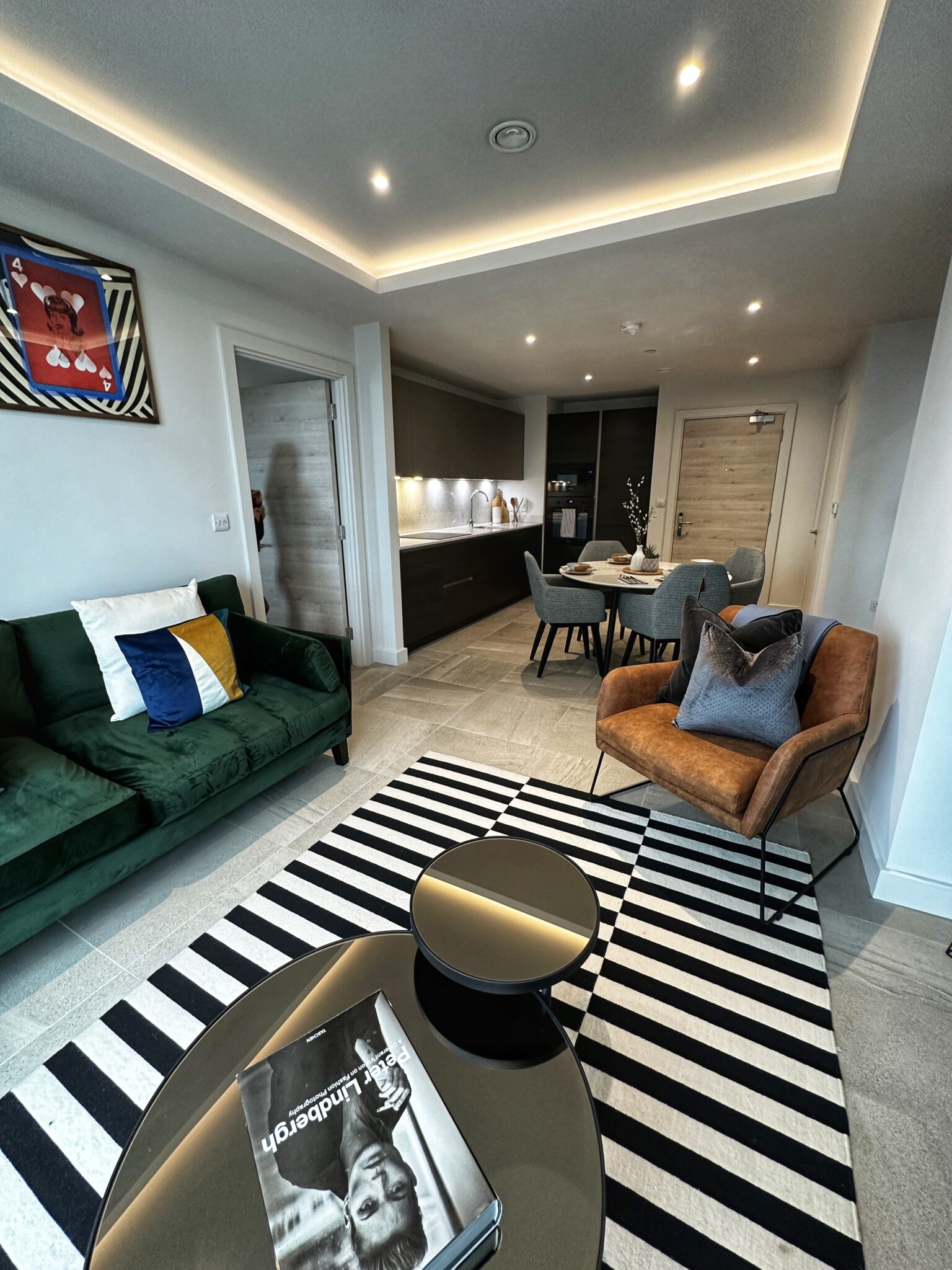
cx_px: 476
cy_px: 635
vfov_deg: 102.1
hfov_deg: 85.7
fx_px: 513
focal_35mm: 14
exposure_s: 1/50
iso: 160
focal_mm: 2.22
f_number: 2.2
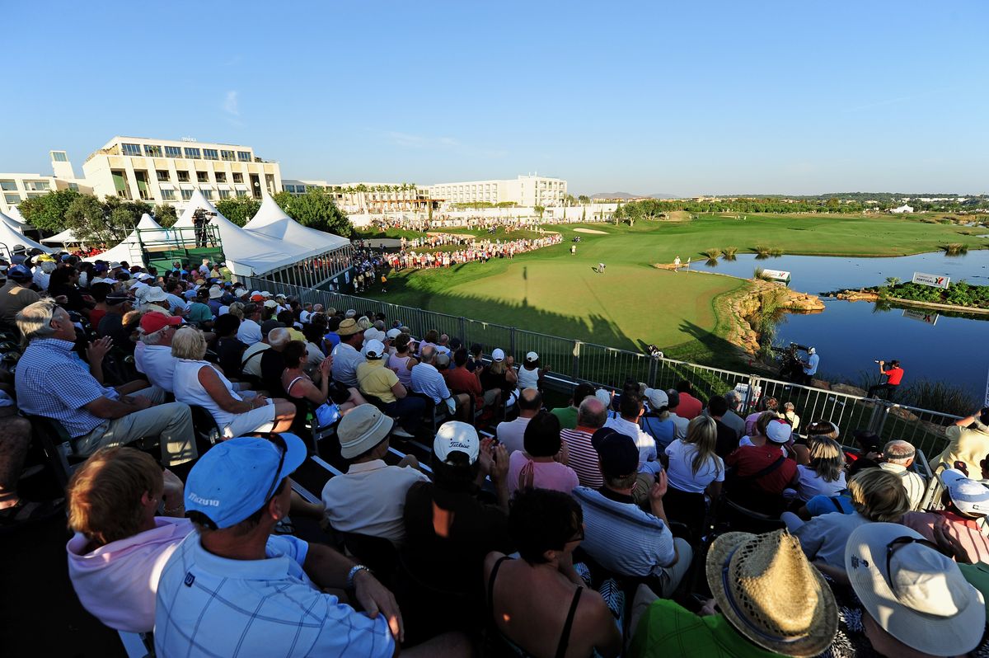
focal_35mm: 14
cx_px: 494
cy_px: 329
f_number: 7.1
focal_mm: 14
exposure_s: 1/500
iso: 200
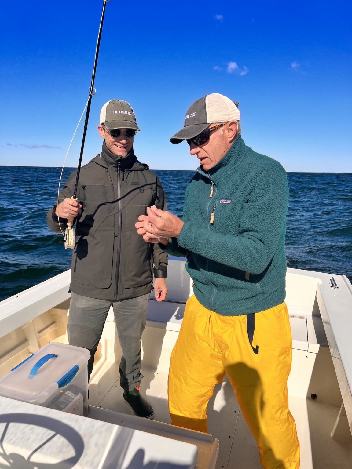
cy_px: 234
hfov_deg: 53.1
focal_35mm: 26
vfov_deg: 67.3
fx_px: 353
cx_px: 176
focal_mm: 5.7
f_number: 1.5
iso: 50
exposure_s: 1/6579
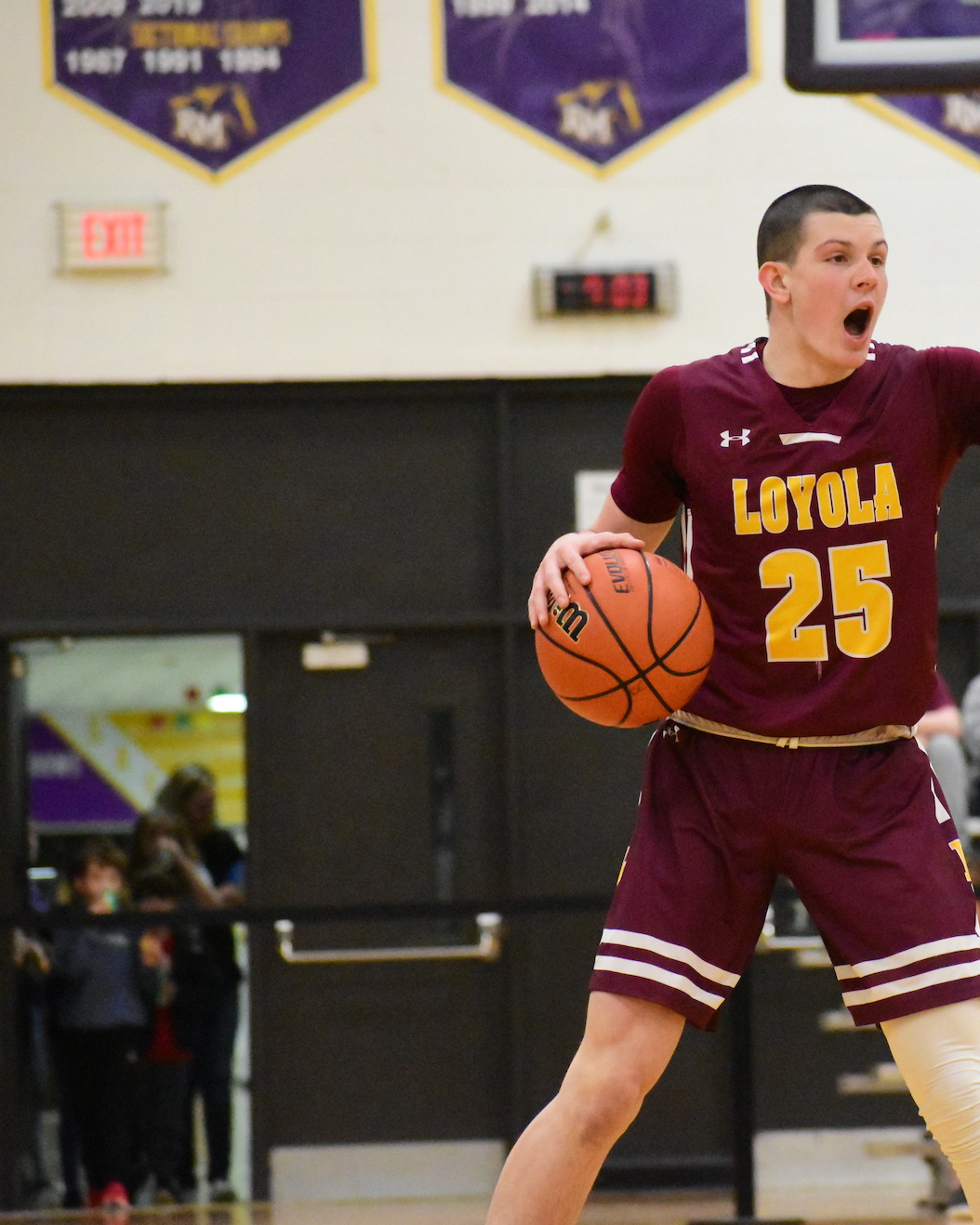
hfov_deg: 5.0
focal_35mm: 307
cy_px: 612
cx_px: 745
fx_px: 11122
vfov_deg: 6.3
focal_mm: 145
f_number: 4.8
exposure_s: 1/800
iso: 10000
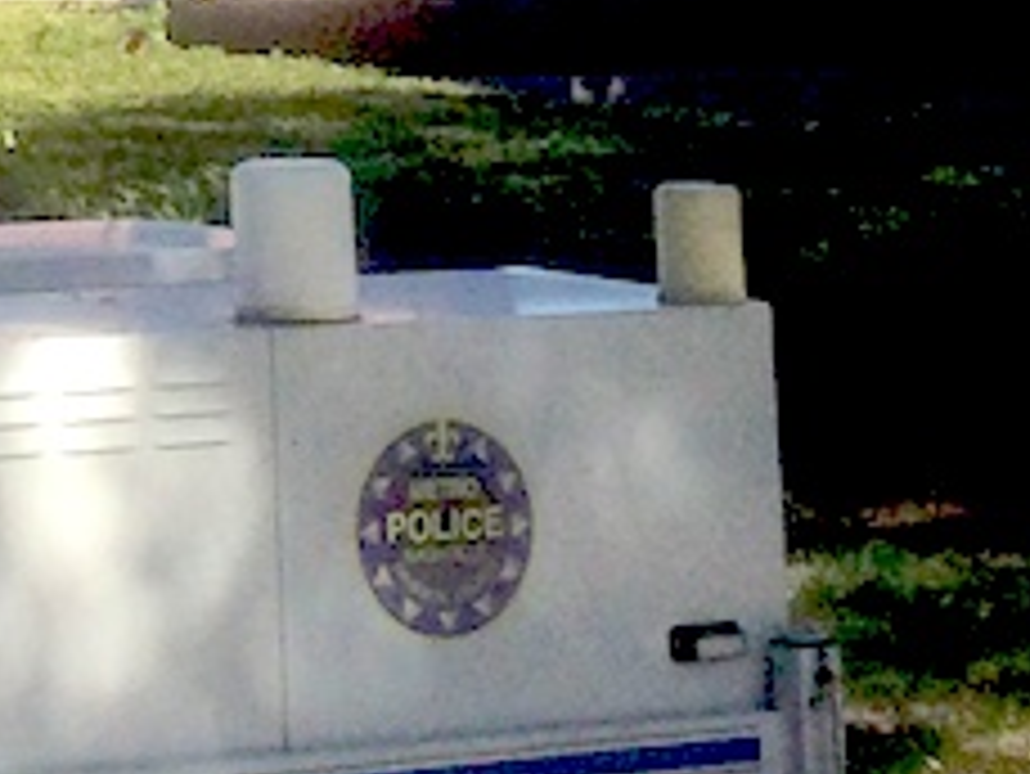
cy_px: -1012
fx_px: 4823
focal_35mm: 162
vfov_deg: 8.5
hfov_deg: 11.8
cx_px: -333
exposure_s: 1/1866
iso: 32
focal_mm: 4.15
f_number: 2.2
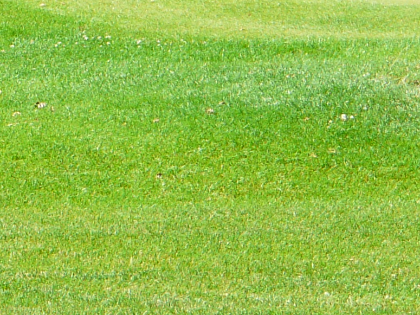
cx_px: -391
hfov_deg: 3.1
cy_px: -218
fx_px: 7715
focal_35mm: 636
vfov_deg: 2.3
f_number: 5
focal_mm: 24.7
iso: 100
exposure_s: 1/250
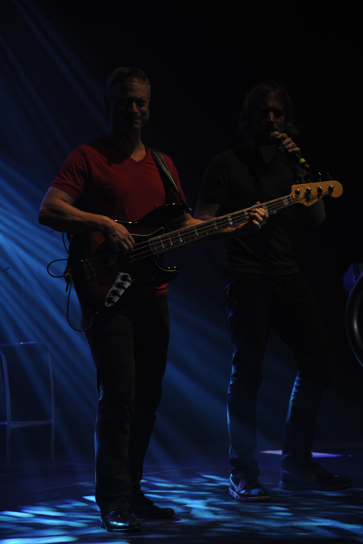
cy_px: 273
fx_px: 1830
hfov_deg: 11.3
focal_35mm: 121
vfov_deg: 16.9
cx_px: 181
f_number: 5.6
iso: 800
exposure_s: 1/125
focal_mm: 120
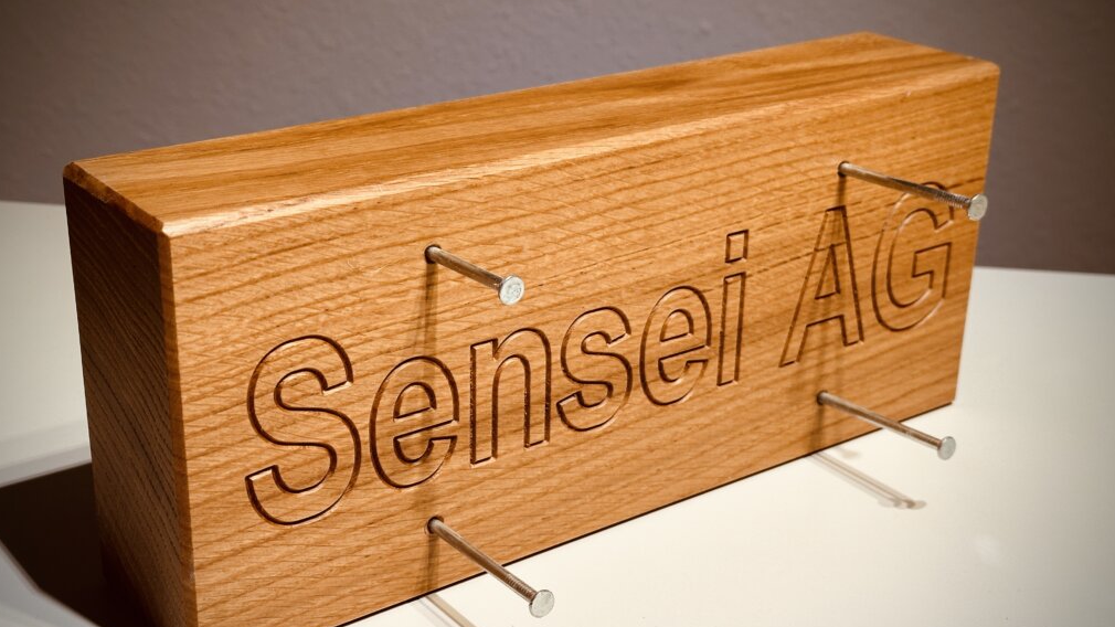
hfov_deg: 39.2
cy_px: 317
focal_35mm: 53
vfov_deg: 22.6
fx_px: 1567
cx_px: 558
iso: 64
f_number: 1.78
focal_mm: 6.86
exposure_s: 1/100
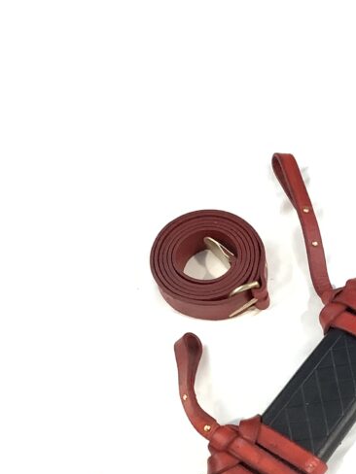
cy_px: 347
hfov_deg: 21.7
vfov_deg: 29.4
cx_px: 368
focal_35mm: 65
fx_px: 891
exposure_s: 1/60
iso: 250
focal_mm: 3.3
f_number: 2.4
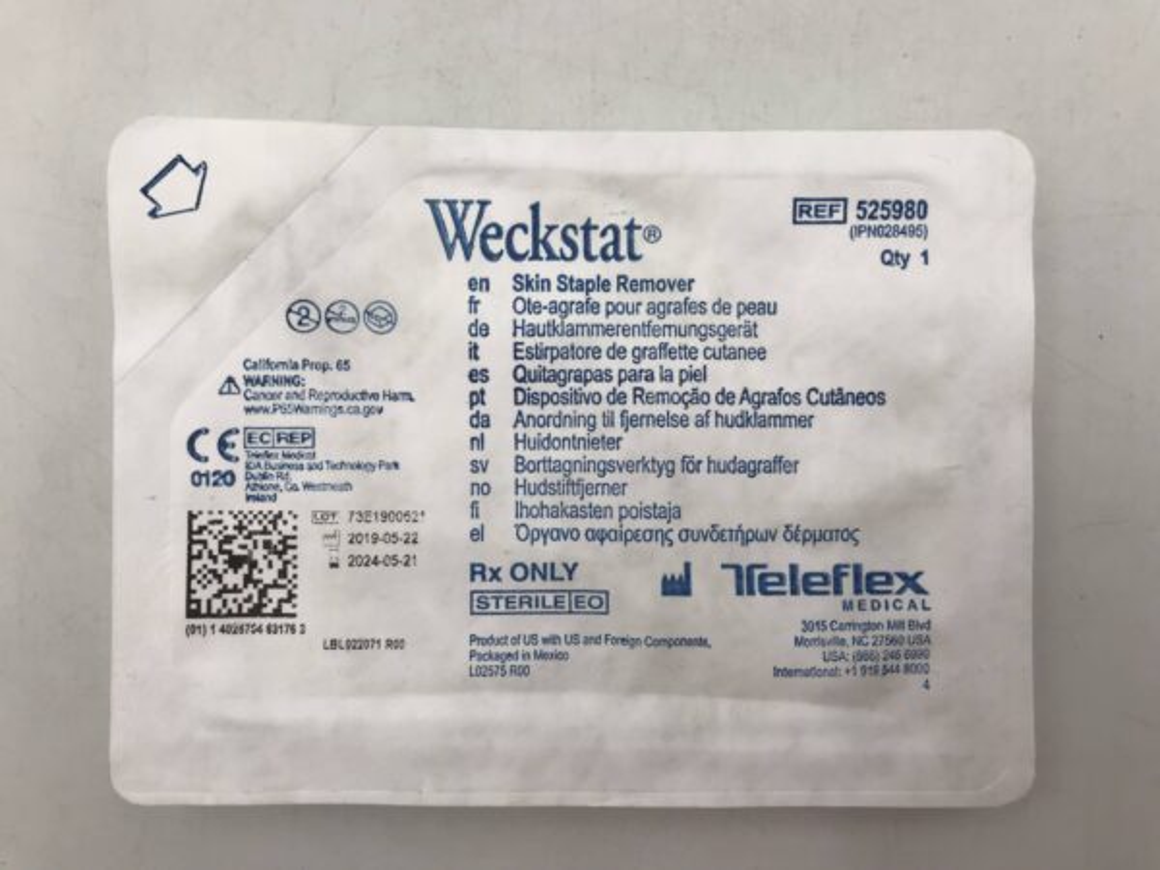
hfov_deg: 63.4
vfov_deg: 49.7
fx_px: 938
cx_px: 580
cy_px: 435
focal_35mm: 28
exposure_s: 1/121
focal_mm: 3.99
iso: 25
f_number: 1.8
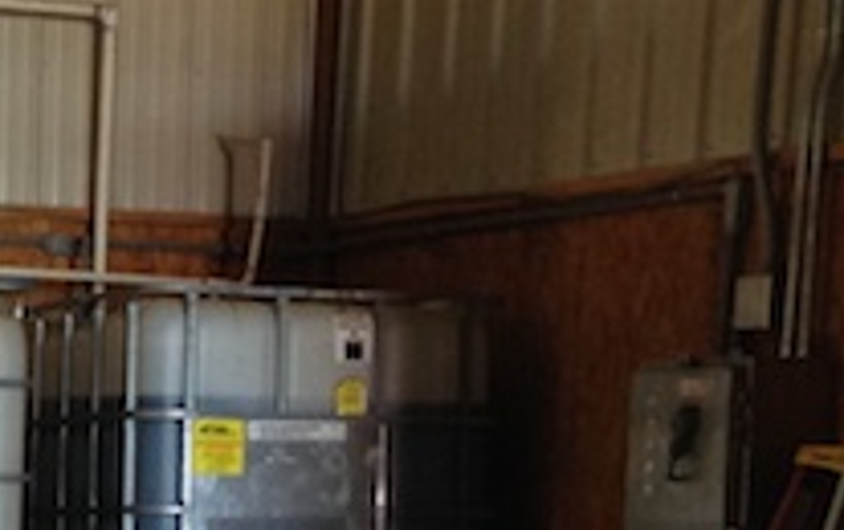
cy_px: 697
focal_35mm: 135
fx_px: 3109
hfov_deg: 14.6
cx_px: -338
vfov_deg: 9.6
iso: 100
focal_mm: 4.12
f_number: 2.4
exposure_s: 1/20
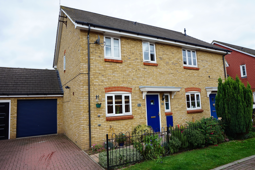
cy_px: 85
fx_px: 170
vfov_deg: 53.1
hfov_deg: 73.8
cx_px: 128
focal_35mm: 24
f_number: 9
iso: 100
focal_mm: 16
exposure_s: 1/80
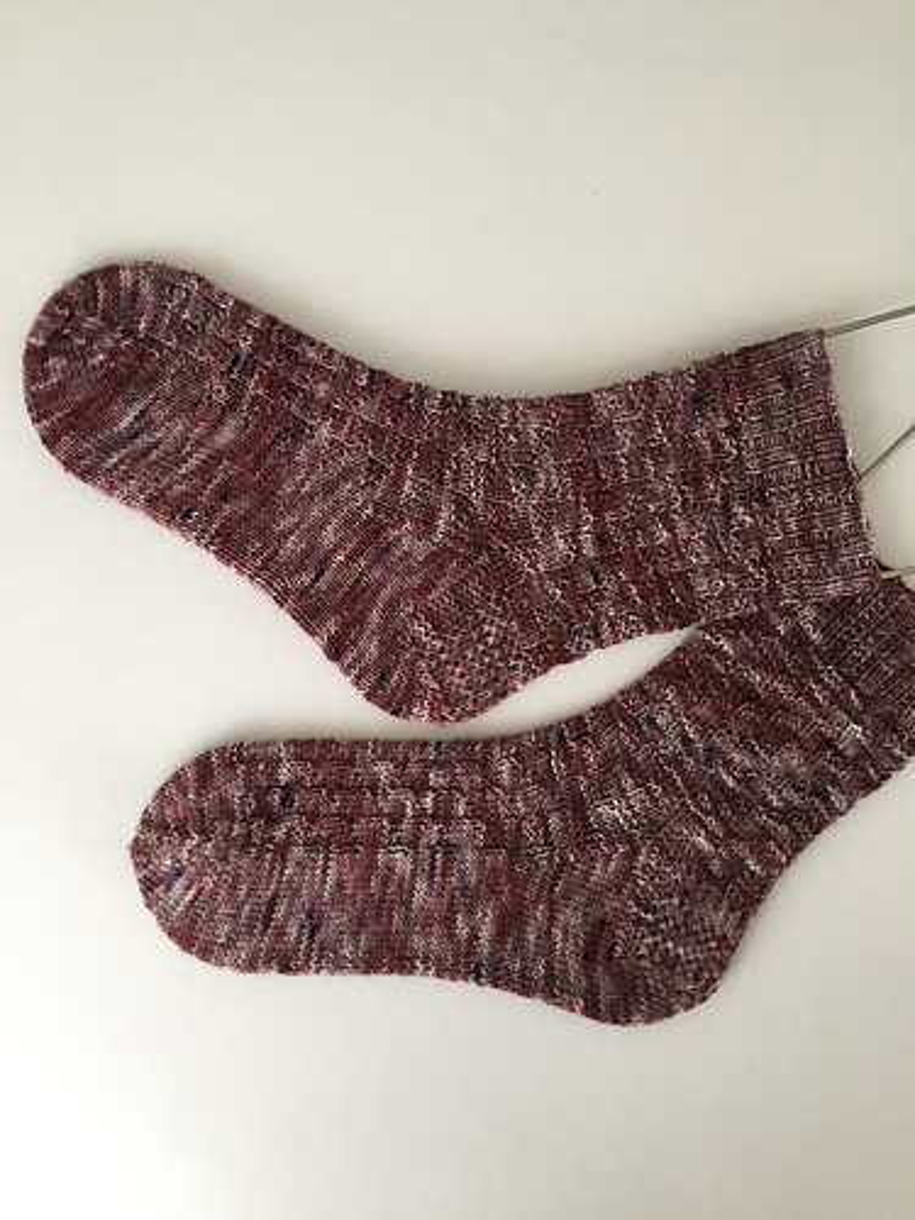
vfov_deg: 61.7
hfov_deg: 48.2
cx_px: 458
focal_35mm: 29
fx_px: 1022
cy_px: 610
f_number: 2.2
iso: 100
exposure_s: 1/33
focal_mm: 4.15
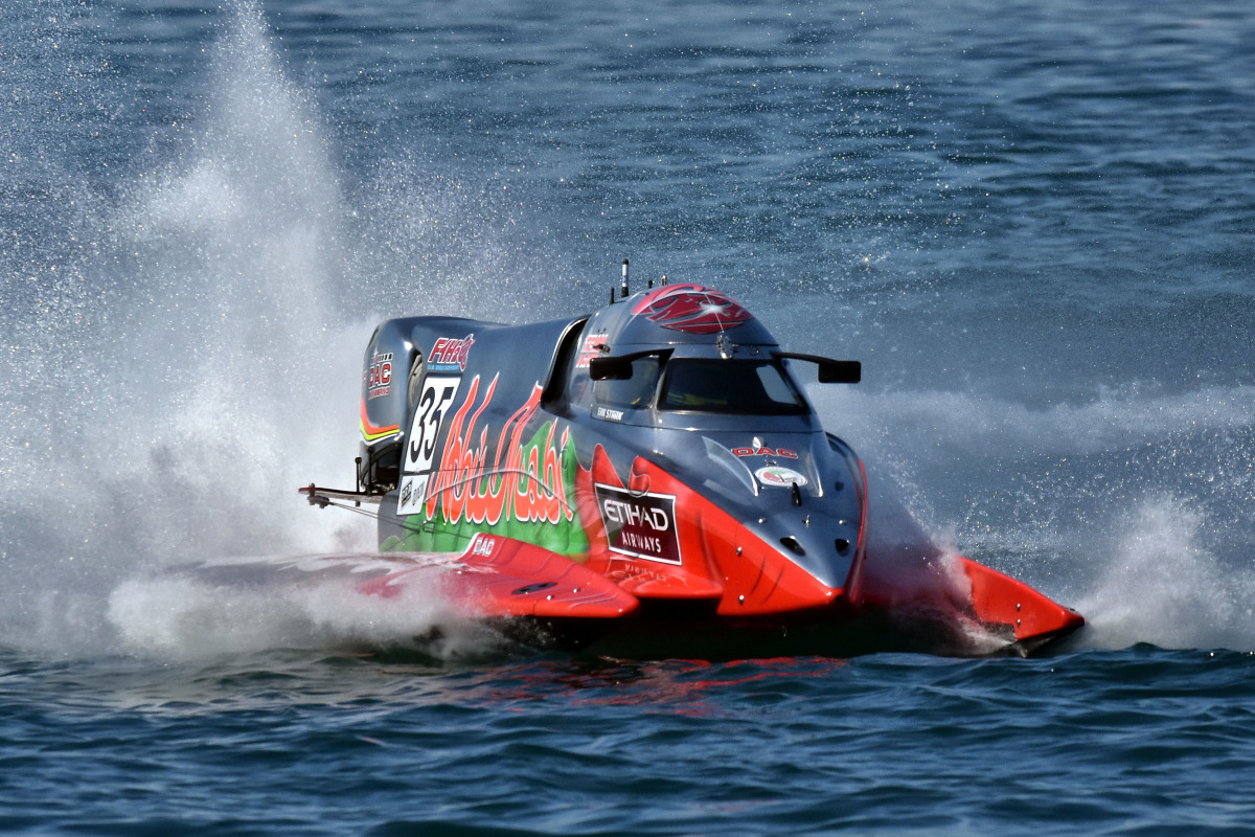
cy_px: 418
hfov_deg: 3.4
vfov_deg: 2.3
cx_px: 628
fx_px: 20915
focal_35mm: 600
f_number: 8
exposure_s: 1/2500
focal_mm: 400
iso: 400
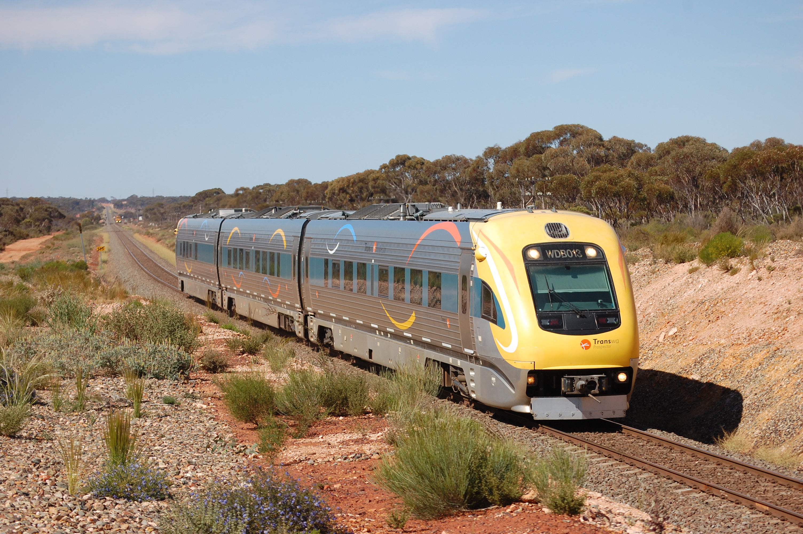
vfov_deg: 13.4
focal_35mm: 102
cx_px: 402
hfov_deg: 20.0
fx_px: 2273
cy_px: 267
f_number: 6.3
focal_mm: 68
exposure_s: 1/640
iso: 200
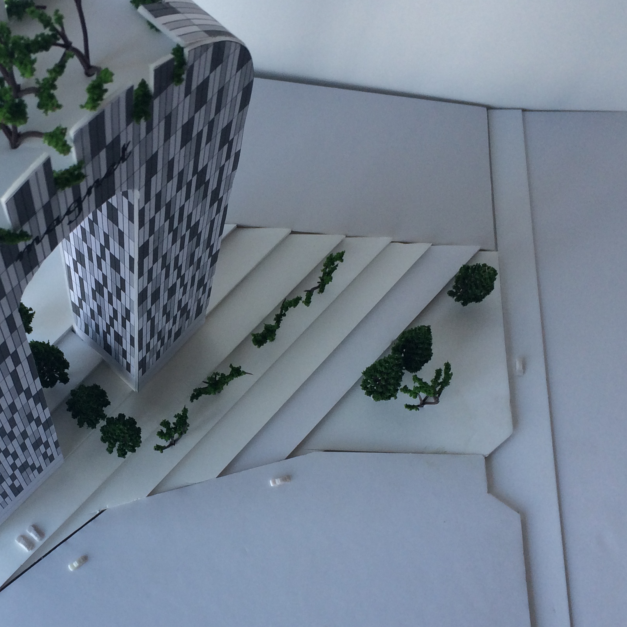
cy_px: 394
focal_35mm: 52
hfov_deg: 32.0
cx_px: 136
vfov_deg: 32.6
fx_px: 1066
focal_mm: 4.15
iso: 32
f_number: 2.2
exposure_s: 1/182
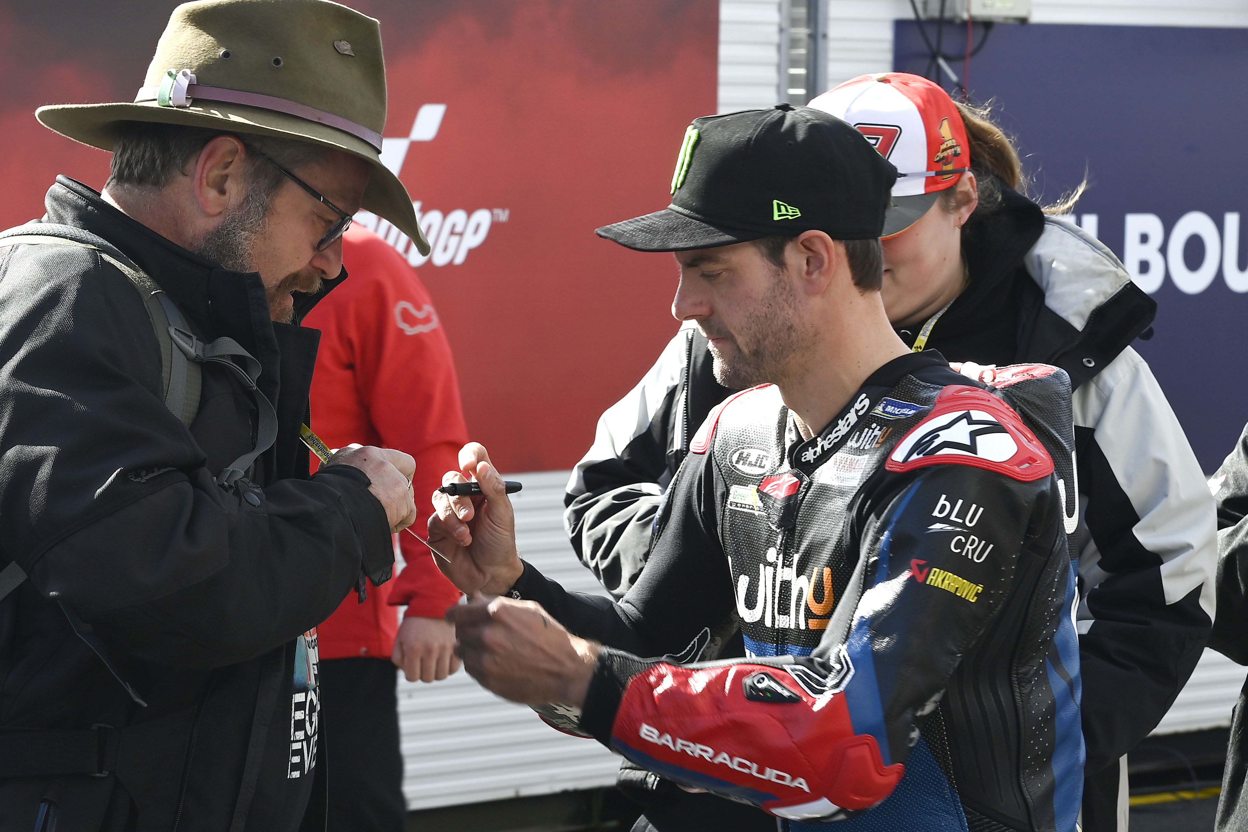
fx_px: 5442
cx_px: 624
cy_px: 416
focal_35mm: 157
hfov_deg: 13.1
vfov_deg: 8.7
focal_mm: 105
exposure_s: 1/125
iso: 200
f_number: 14
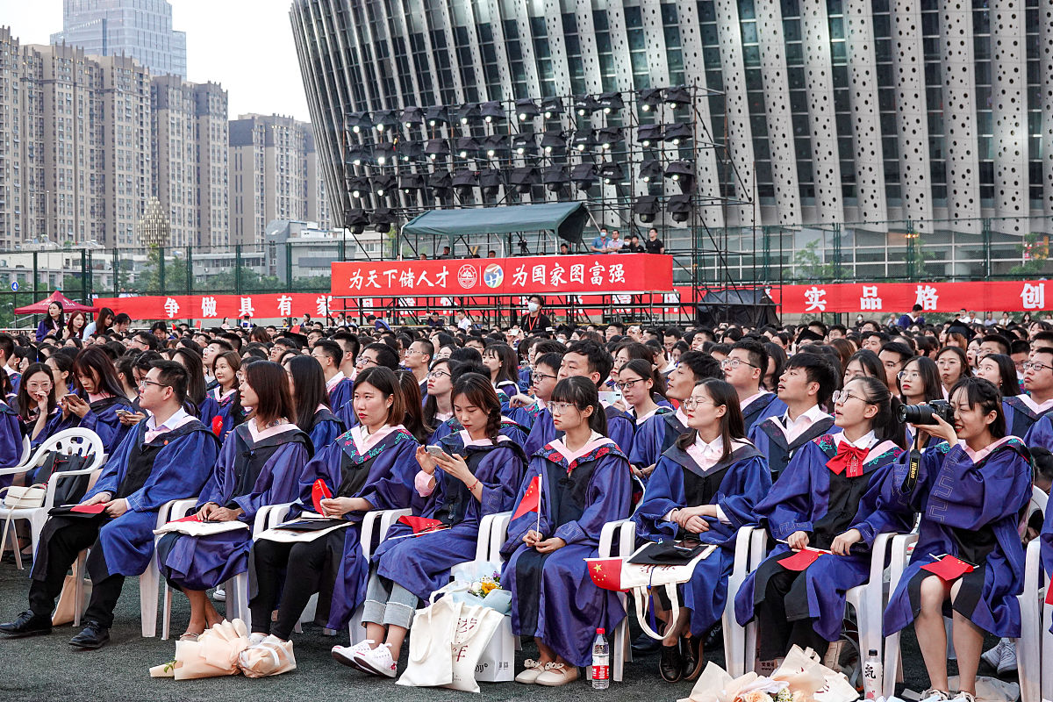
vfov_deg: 21.9
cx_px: 526
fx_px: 1813
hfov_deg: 32.4
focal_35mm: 62
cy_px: 351
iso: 500
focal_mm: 22.92
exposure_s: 1/80
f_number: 4
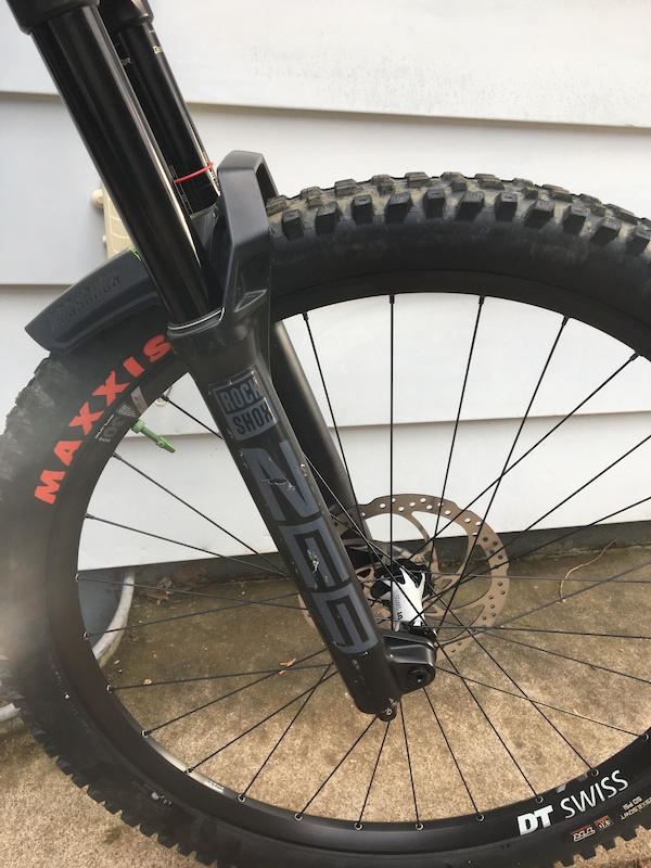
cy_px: 434
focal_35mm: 29
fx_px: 727
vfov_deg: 61.7
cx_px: 326
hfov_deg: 48.2
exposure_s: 1/120
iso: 32
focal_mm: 4.15
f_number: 2.2
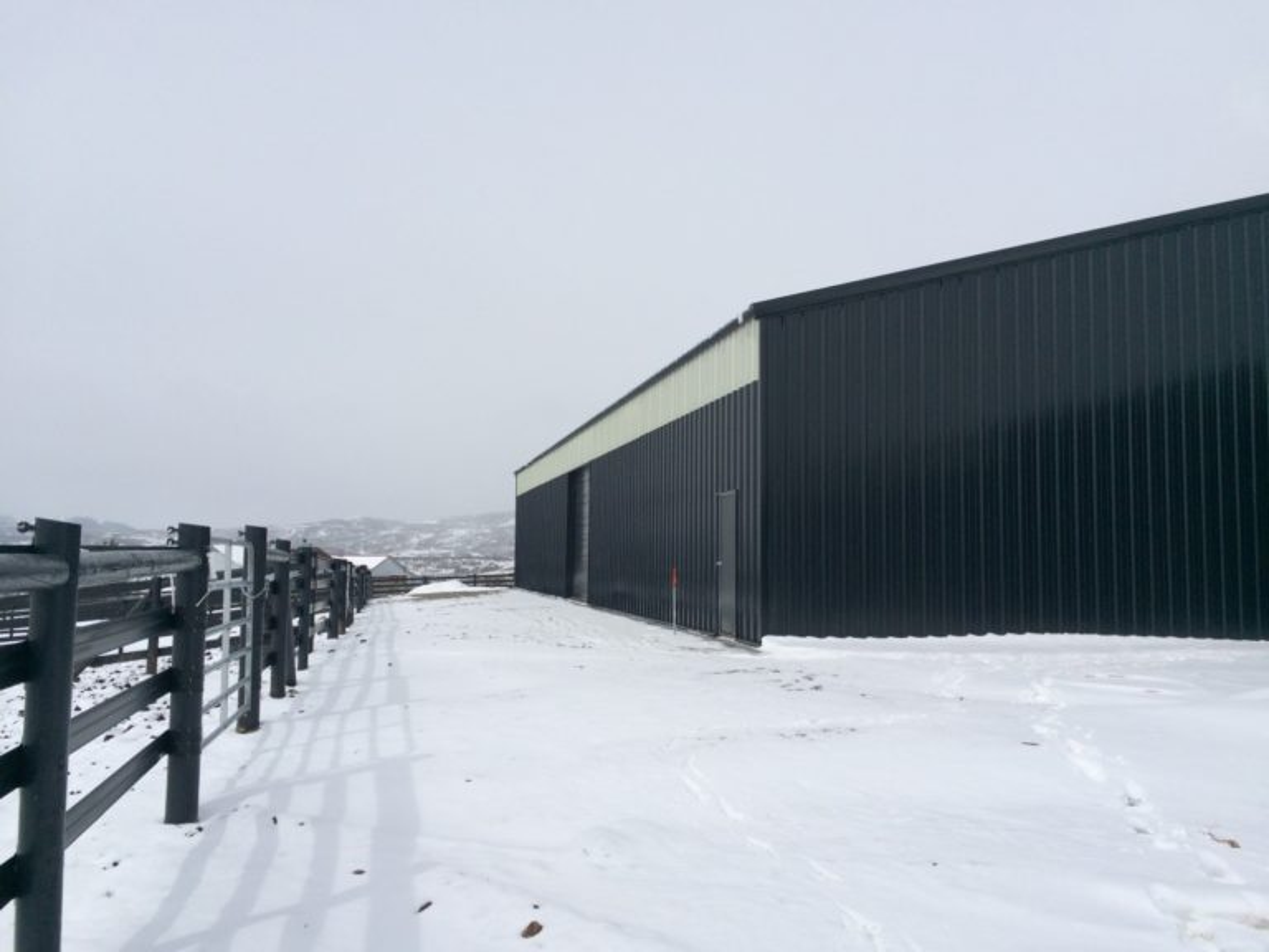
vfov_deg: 48.2
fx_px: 1063
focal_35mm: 29
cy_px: 476
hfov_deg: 61.7
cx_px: 634
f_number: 2.2
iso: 32
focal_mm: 4.15
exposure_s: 1/6849
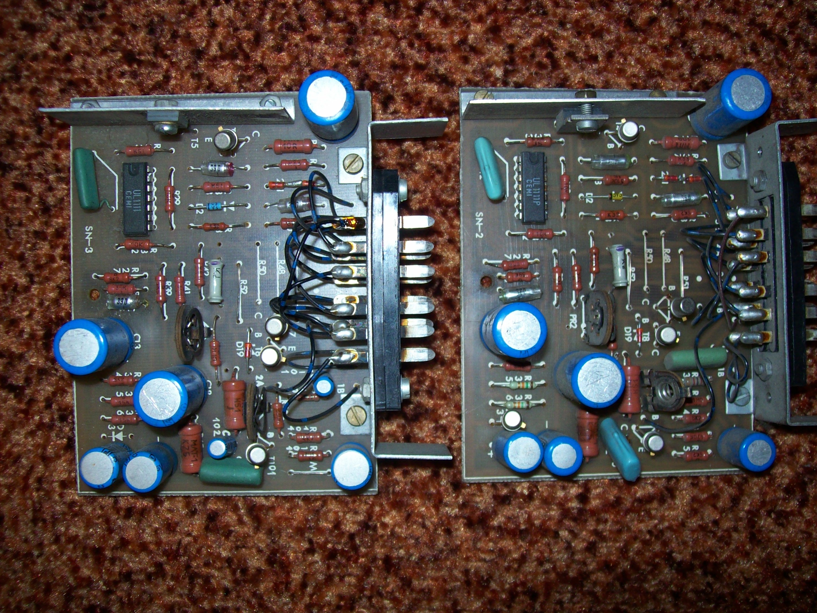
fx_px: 849
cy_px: 306
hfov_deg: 51.4
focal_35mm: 36
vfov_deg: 39.6
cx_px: 408
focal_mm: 6
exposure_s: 1/64
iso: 80
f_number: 2.7
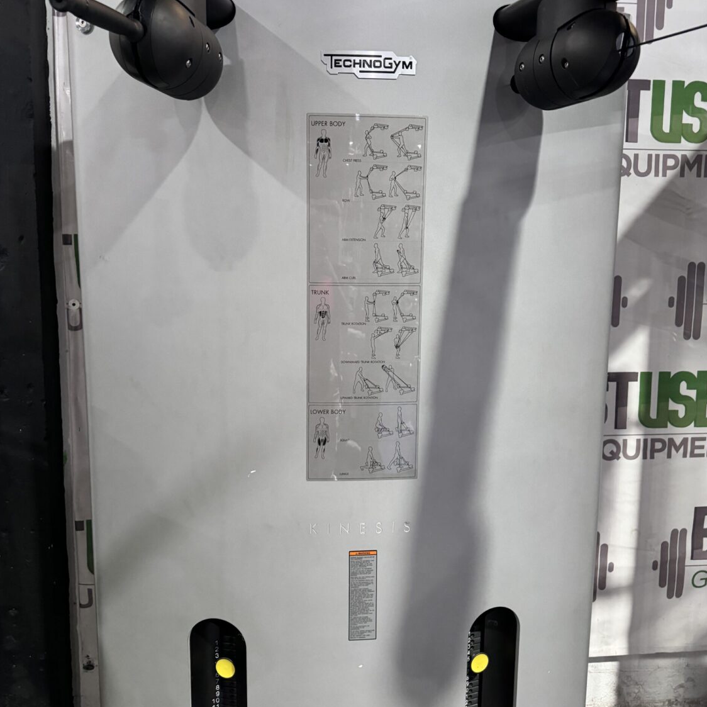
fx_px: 670
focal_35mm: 29
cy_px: 342
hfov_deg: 55.6
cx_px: 347
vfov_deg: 55.6
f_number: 1.78
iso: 640
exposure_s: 1/40
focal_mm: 6.76
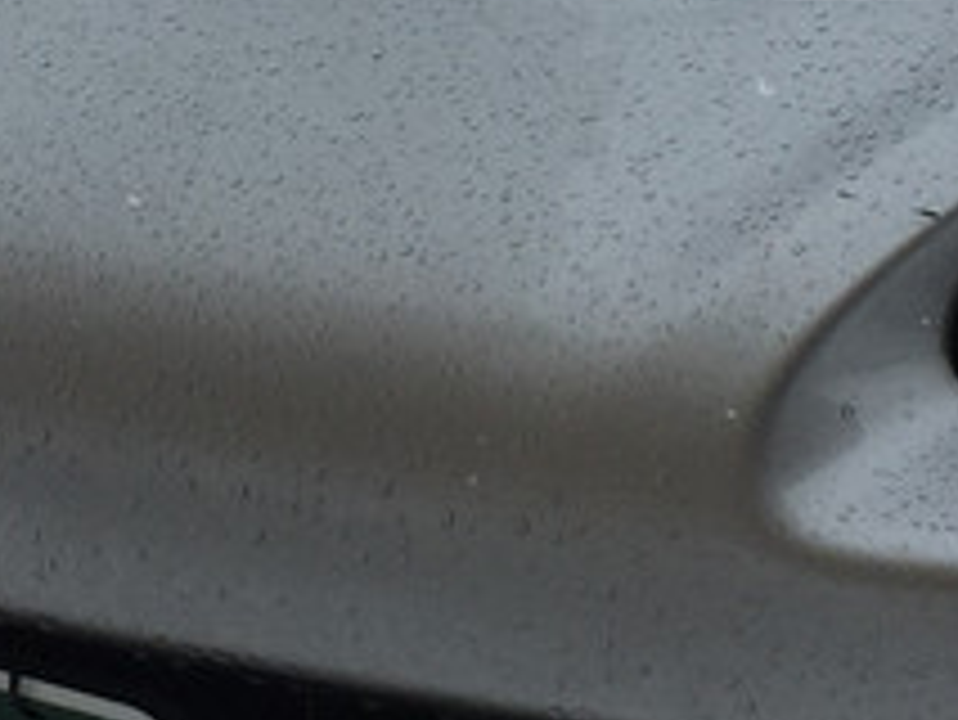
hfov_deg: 13.4
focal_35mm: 145
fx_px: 4015
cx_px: -74
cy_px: 180
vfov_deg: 10.2
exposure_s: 1/1721
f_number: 2.2
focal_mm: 4.15
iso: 32
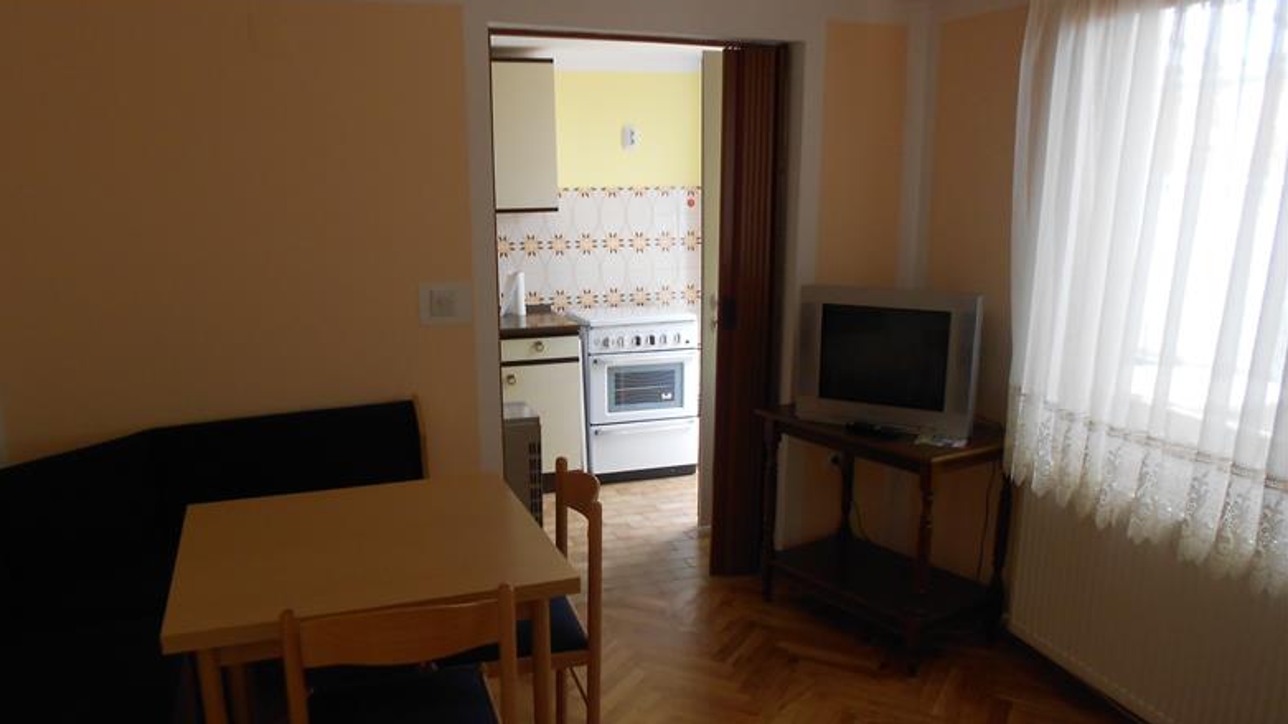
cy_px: 428
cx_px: 630
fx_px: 990
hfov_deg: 66.1
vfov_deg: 40.0
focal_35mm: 29
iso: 160
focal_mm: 4.6
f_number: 3.2
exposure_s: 1/30
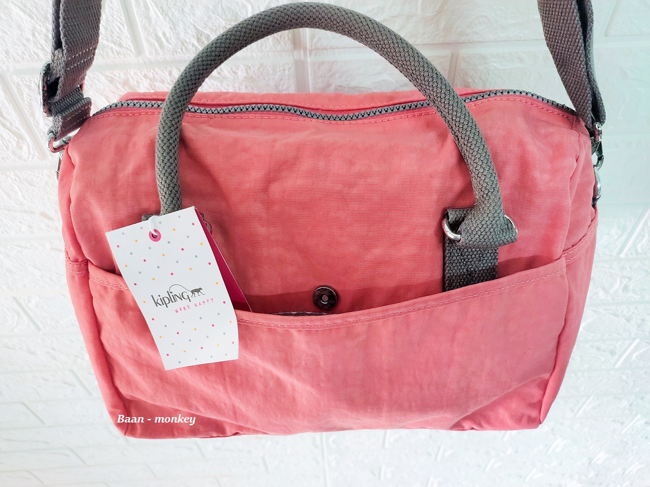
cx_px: 325
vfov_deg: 53.1
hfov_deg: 67.3
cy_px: 244
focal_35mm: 26
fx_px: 488
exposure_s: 1/50
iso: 1003
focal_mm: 4.74
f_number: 1.79
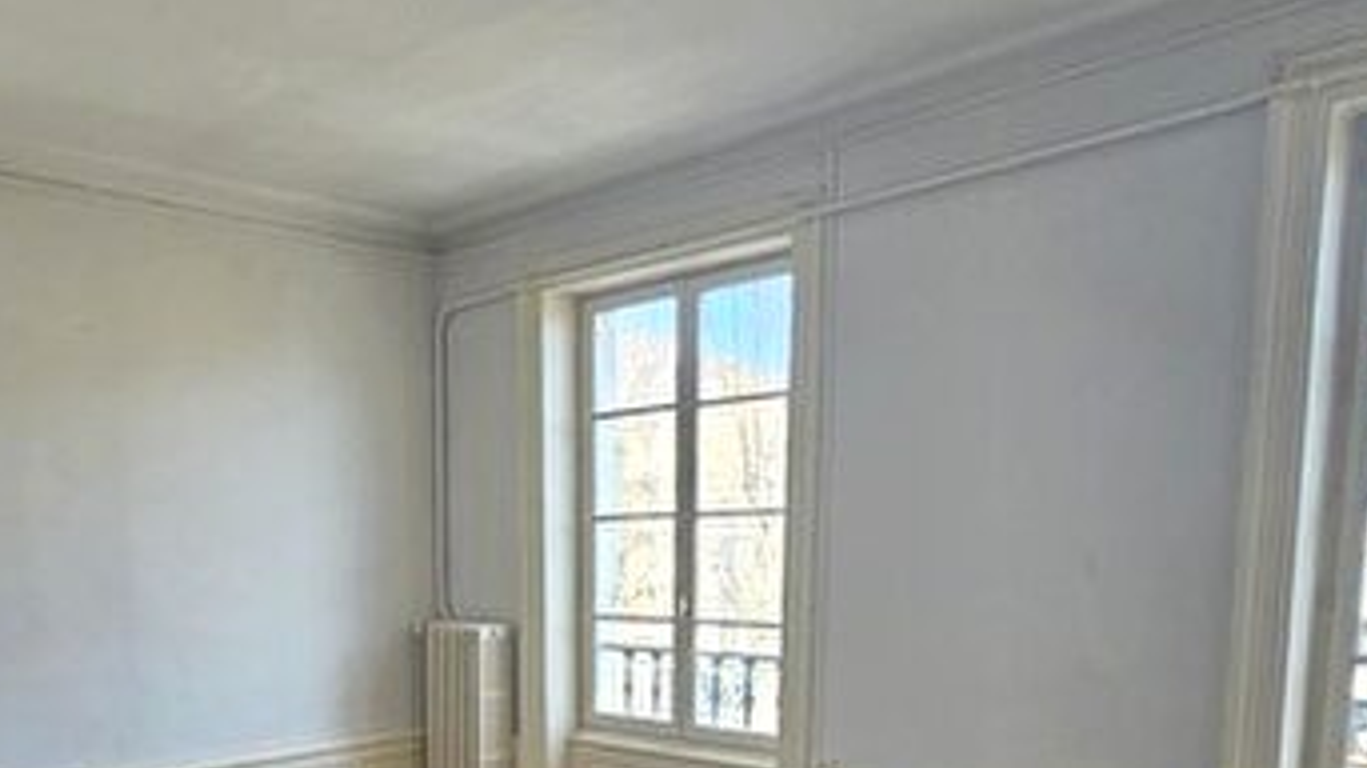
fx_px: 1051
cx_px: 456
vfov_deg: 37.0
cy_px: 722
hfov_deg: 64.4
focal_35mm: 29
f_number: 2.2
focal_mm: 2.2
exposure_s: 1/100
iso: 64
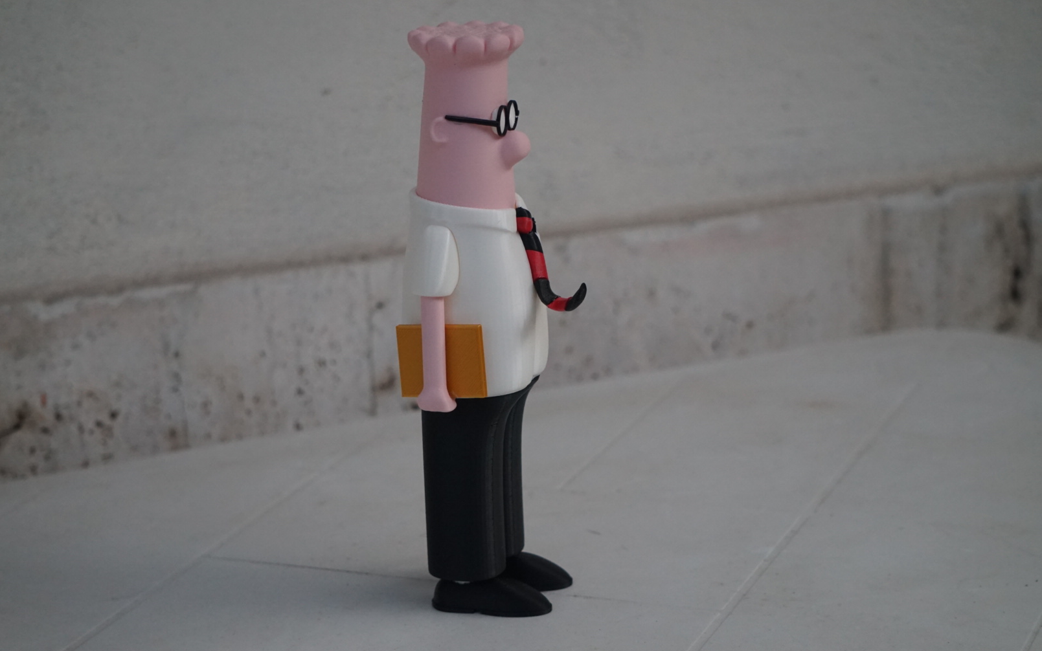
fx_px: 2400
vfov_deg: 15.5
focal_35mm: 85
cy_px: 315
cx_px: 521
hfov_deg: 24.5
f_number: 4.5
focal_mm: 55
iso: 1250
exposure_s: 1/160
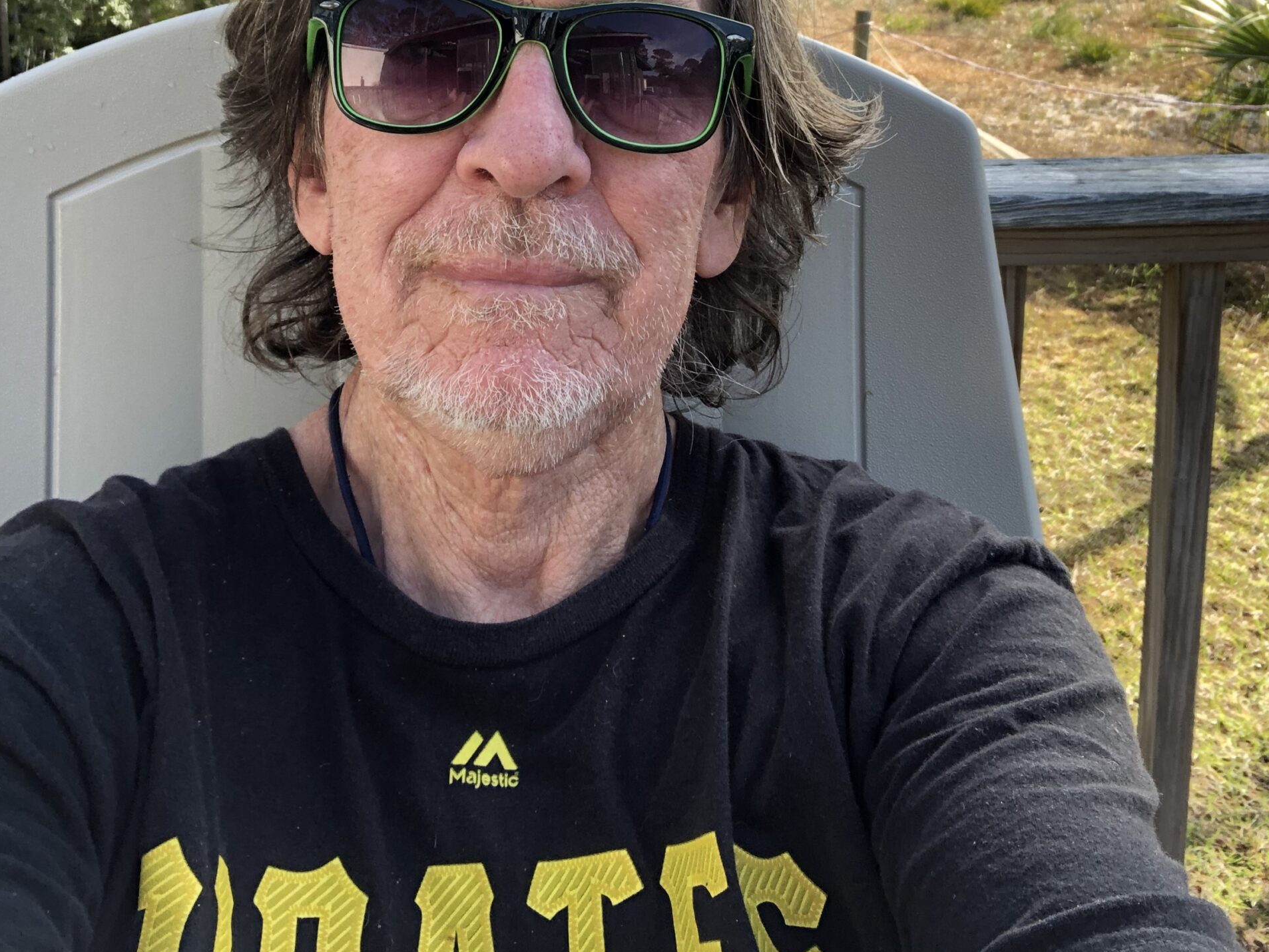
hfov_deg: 43.8
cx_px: 638
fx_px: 1577
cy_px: 117
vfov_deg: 32.2
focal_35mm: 43
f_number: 2.2
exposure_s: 1/120
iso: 25
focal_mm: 2.87
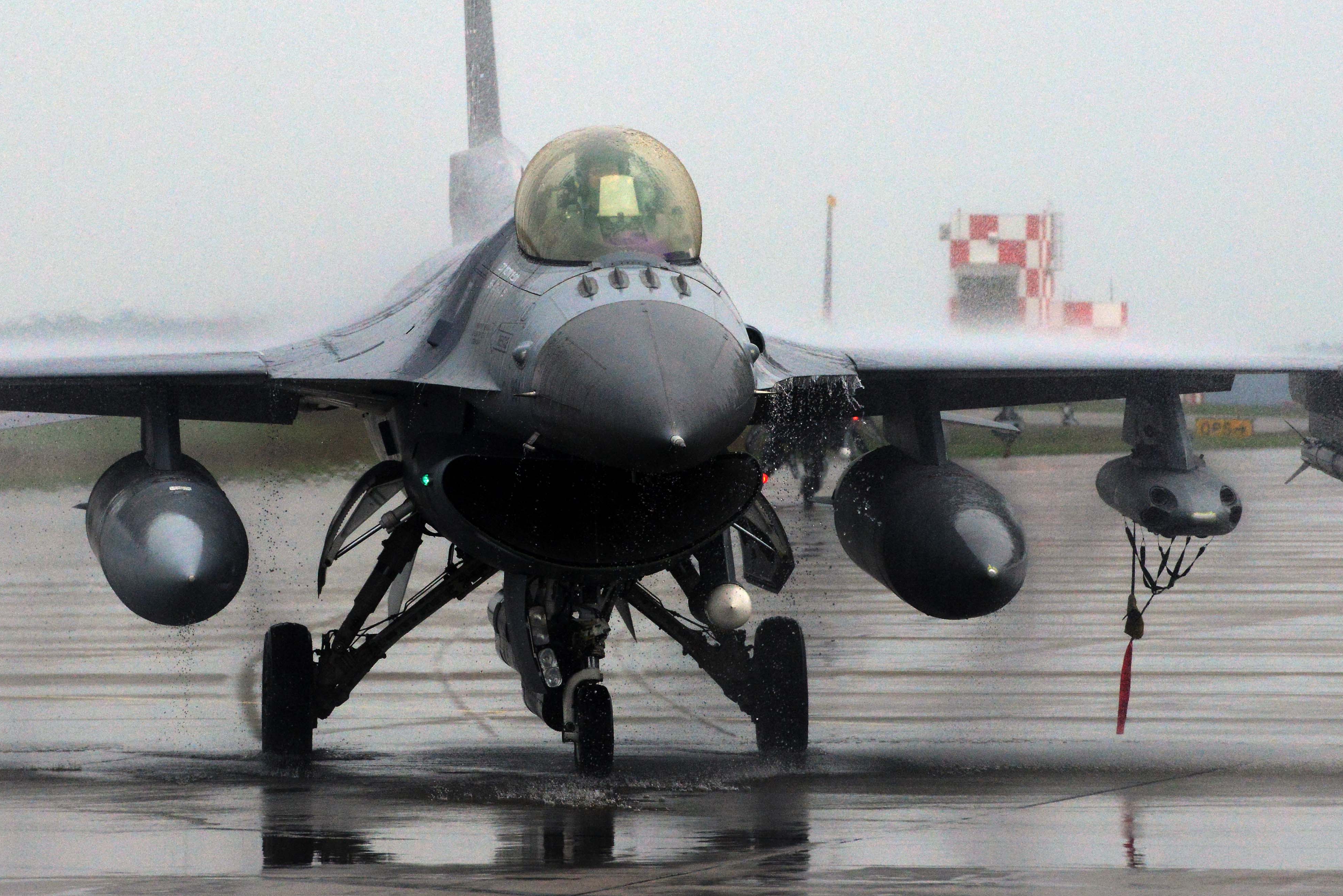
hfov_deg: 5.5
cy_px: 200
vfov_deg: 3.7
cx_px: 601
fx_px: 13994
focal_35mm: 375
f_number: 10
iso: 2000
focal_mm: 200
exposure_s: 1/800
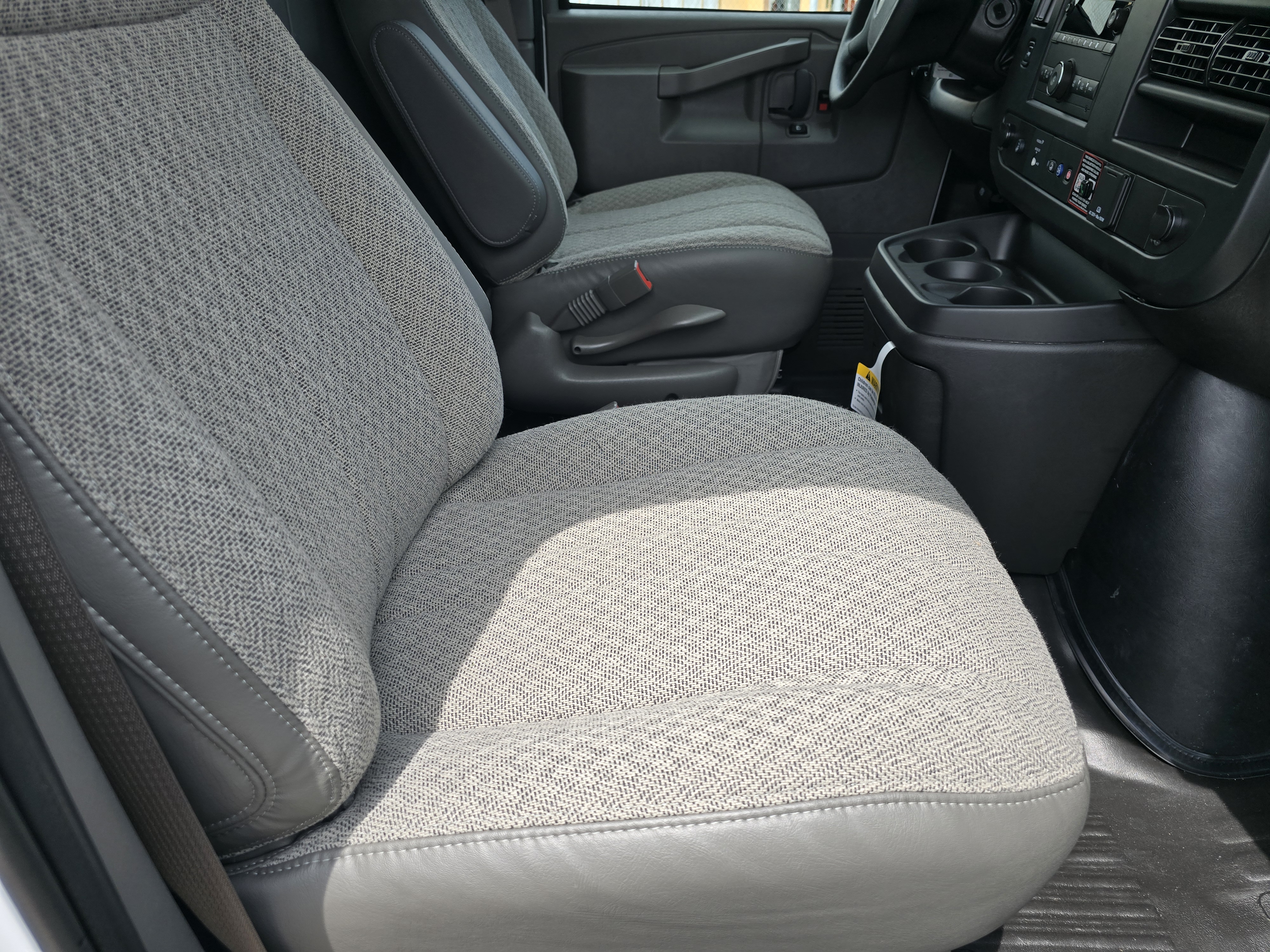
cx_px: 635
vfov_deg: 58.9
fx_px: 844
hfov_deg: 73.9
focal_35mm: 23
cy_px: 476
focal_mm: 6.3
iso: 12
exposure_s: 1/180
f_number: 1.7
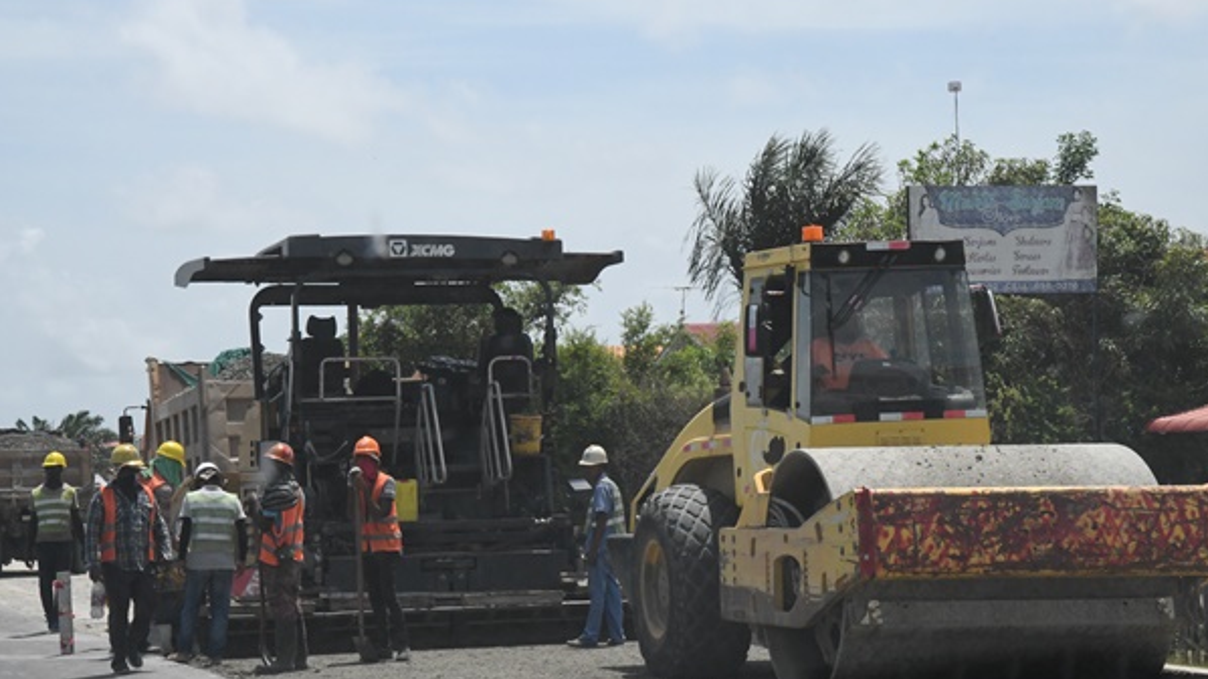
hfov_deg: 23.0
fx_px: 2964
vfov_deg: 13.1
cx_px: 638
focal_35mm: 93
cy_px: 381
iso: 3200
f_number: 20
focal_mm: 55
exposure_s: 1/1600
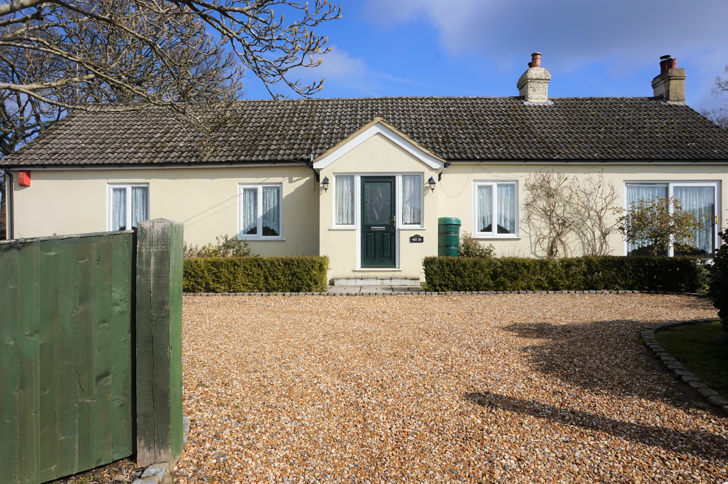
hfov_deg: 73.8
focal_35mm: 24
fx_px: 485
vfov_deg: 53.1
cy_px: 242
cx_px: 364
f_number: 14
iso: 100
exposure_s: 1/160
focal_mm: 16
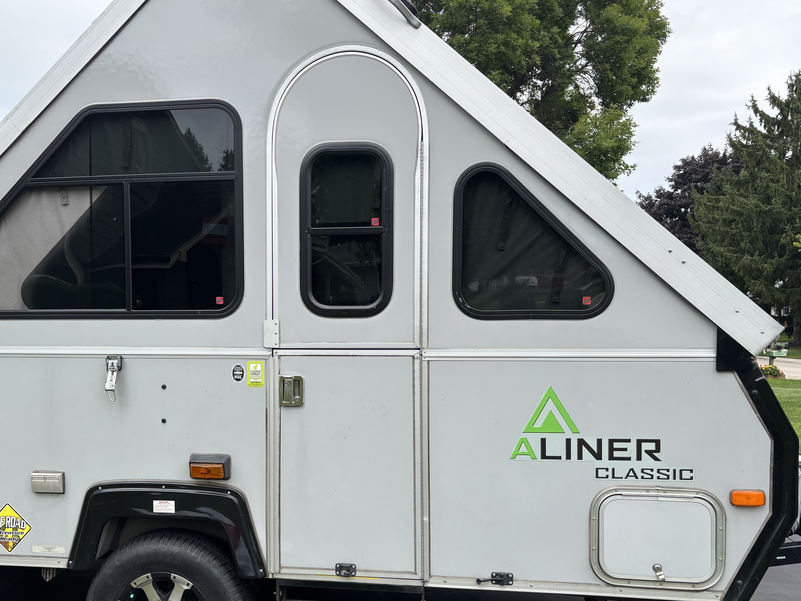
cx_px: 328
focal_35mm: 33
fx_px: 764
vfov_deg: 42.8
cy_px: 352
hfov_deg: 55.0
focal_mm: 5.96
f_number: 1.6
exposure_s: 1/1115
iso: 50
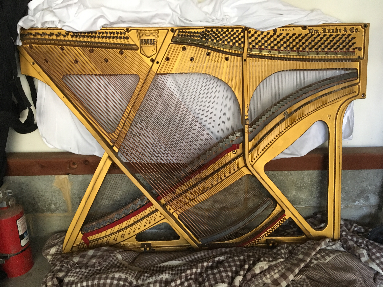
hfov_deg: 61.7
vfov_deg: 48.2
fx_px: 321
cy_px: 144
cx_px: 192
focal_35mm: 29
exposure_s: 1/15
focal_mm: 4.15
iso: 200
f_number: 2.2
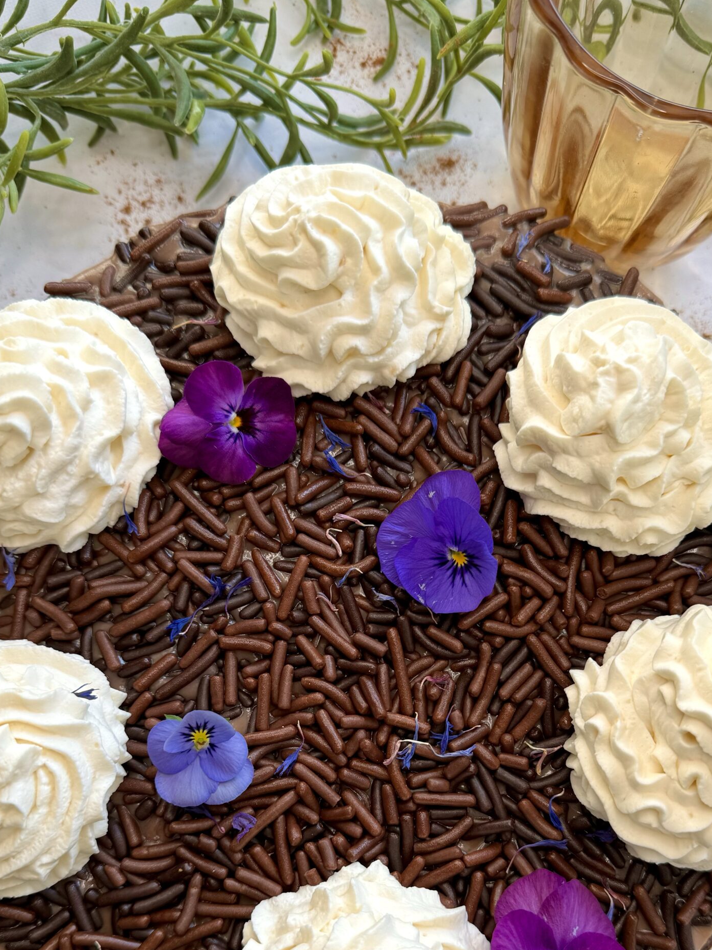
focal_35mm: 33
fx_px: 905
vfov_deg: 54.2
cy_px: 634
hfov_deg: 42.9
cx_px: 380
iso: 80
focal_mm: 6.86
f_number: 1.78
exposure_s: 1/121
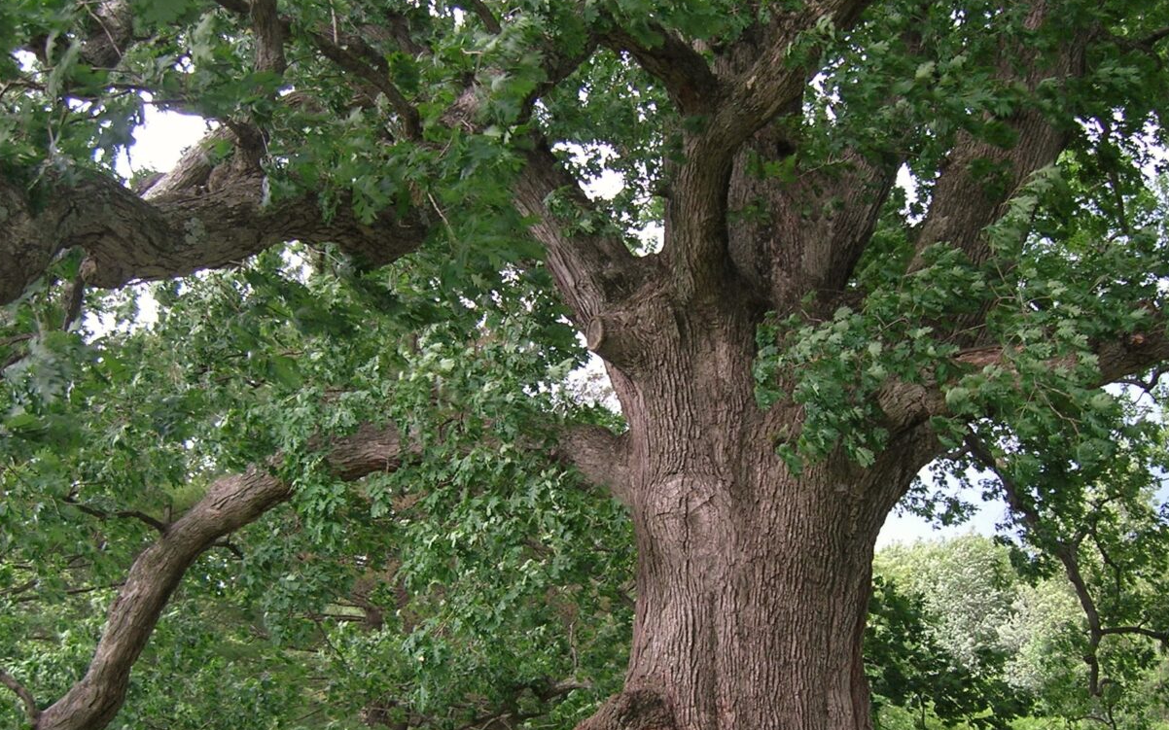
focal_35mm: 46
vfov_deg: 27.9
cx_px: 646
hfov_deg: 43.4
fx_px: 1465
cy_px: 469
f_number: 2.9
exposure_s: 1/30
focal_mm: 5.7
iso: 56
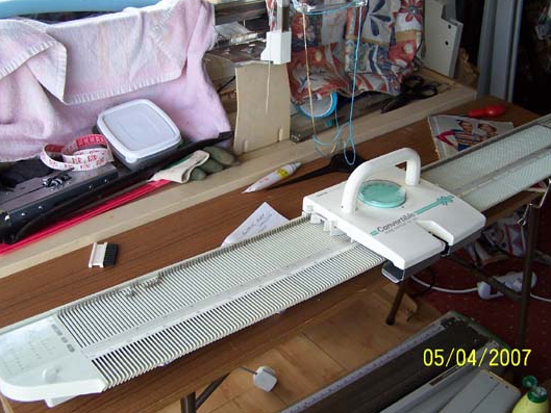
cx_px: 280
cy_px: 204
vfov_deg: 36.8
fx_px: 621
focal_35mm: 39
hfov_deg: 47.9
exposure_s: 1/60
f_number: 2.8
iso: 80
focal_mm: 6.3
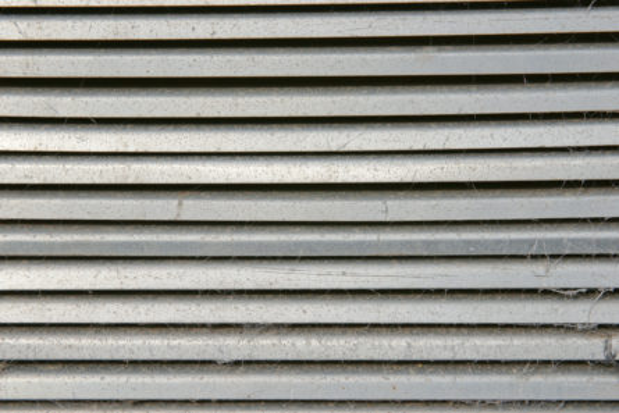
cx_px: 310
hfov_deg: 28.8
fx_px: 1204
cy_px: 206
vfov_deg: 19.5
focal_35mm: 70
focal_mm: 70
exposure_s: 1/1000
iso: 400
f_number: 7.1
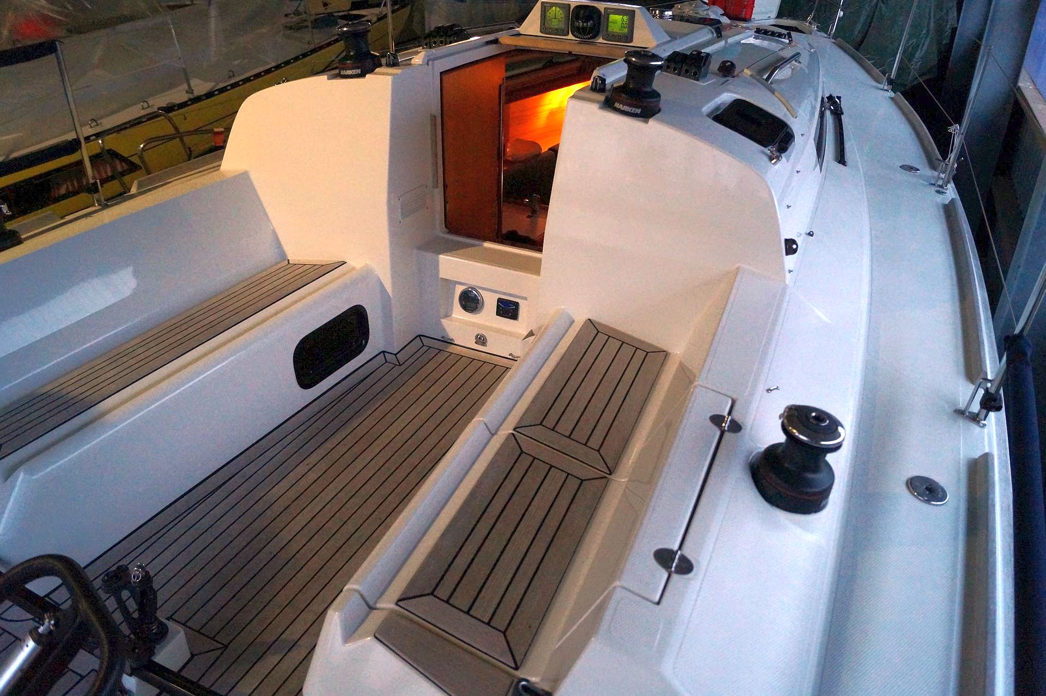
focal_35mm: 27
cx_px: 523
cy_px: 348
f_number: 3.5
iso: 3200
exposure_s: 1/60
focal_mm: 18
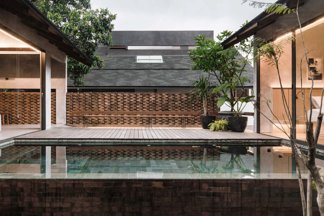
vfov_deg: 54.6
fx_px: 207
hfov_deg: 75.9
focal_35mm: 23
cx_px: 149
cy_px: 83
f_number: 5.6
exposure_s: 1/20
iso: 200
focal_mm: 17
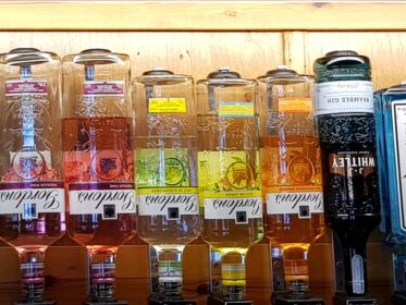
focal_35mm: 107
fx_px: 1255
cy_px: 56
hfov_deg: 18.1
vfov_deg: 13.8
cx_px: 42
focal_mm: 4.2
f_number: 1.7
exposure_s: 1/50
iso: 64
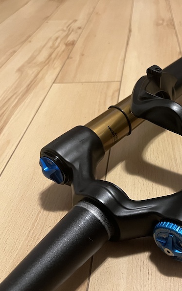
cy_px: 146
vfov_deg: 52.8
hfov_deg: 32.1
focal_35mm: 37
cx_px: 176
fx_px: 294
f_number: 1.6
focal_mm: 5.1
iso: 640
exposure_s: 1/40
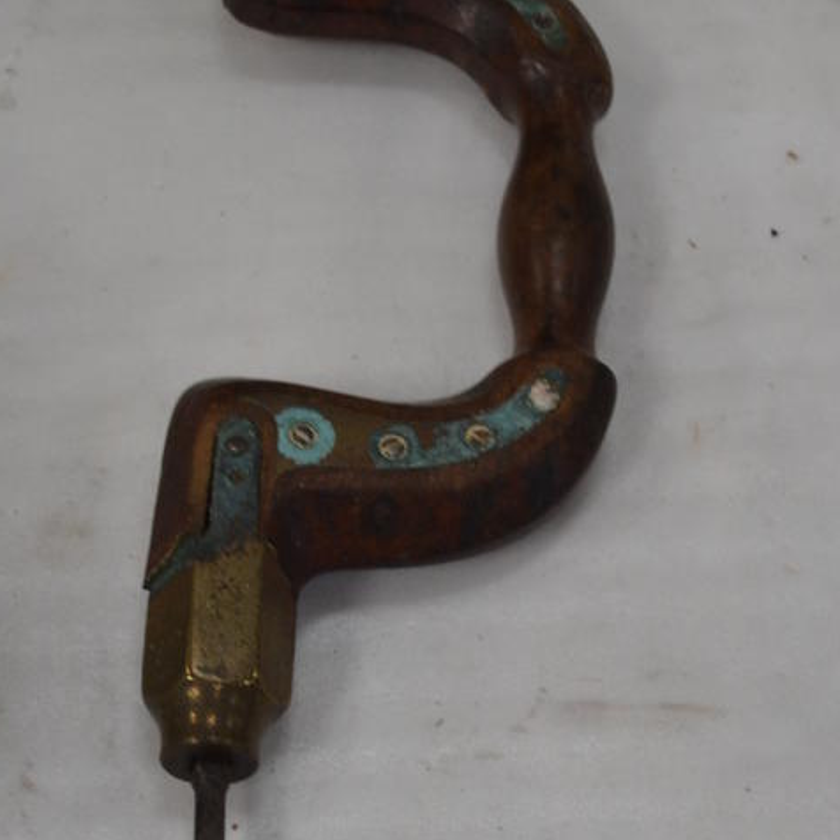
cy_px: 662
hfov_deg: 19.3
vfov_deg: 19.1
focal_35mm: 90
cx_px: 376
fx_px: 2471
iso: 560
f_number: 4.5
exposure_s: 1/60
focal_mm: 28
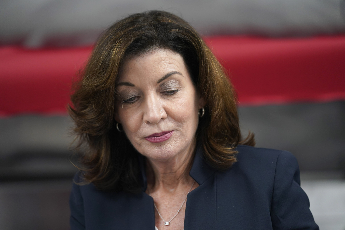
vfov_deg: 8.3
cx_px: 172
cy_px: 115
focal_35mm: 165
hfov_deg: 12.5
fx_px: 1581
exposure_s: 1/400
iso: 1600
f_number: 2.8
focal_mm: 165
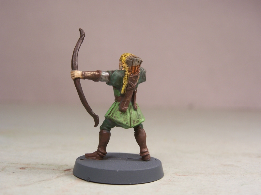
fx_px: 505
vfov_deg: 21.9
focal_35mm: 67
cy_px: 98
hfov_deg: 29.0
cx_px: 130
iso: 80
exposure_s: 1/60
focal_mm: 11.1
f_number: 3.2
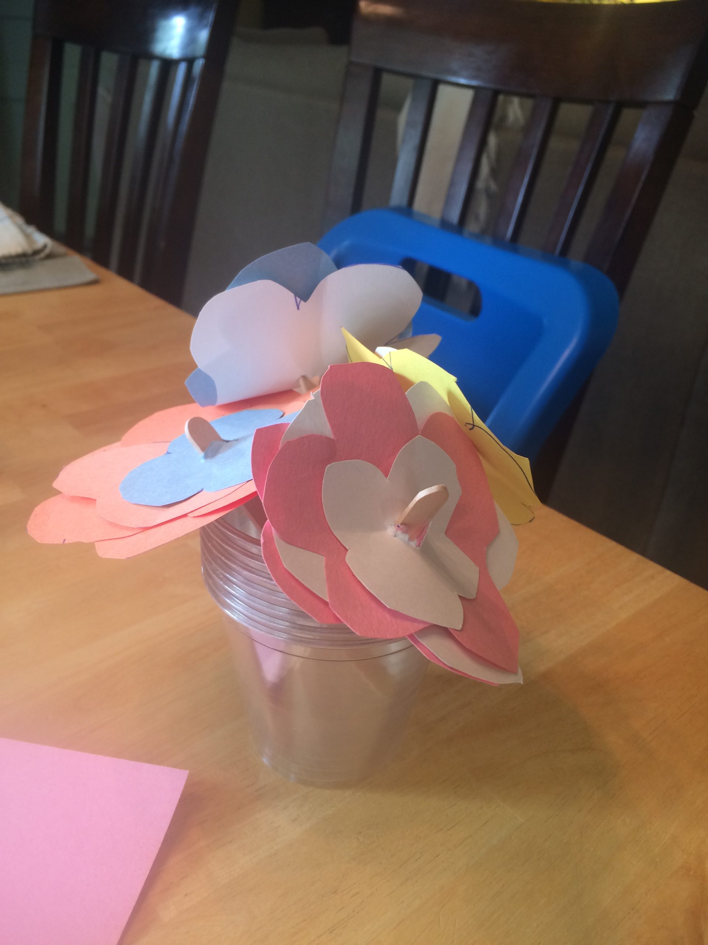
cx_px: 354
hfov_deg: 48.2
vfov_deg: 61.7
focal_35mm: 29
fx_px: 791
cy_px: 472
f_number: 2.2
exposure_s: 1/30
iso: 64
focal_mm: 4.15
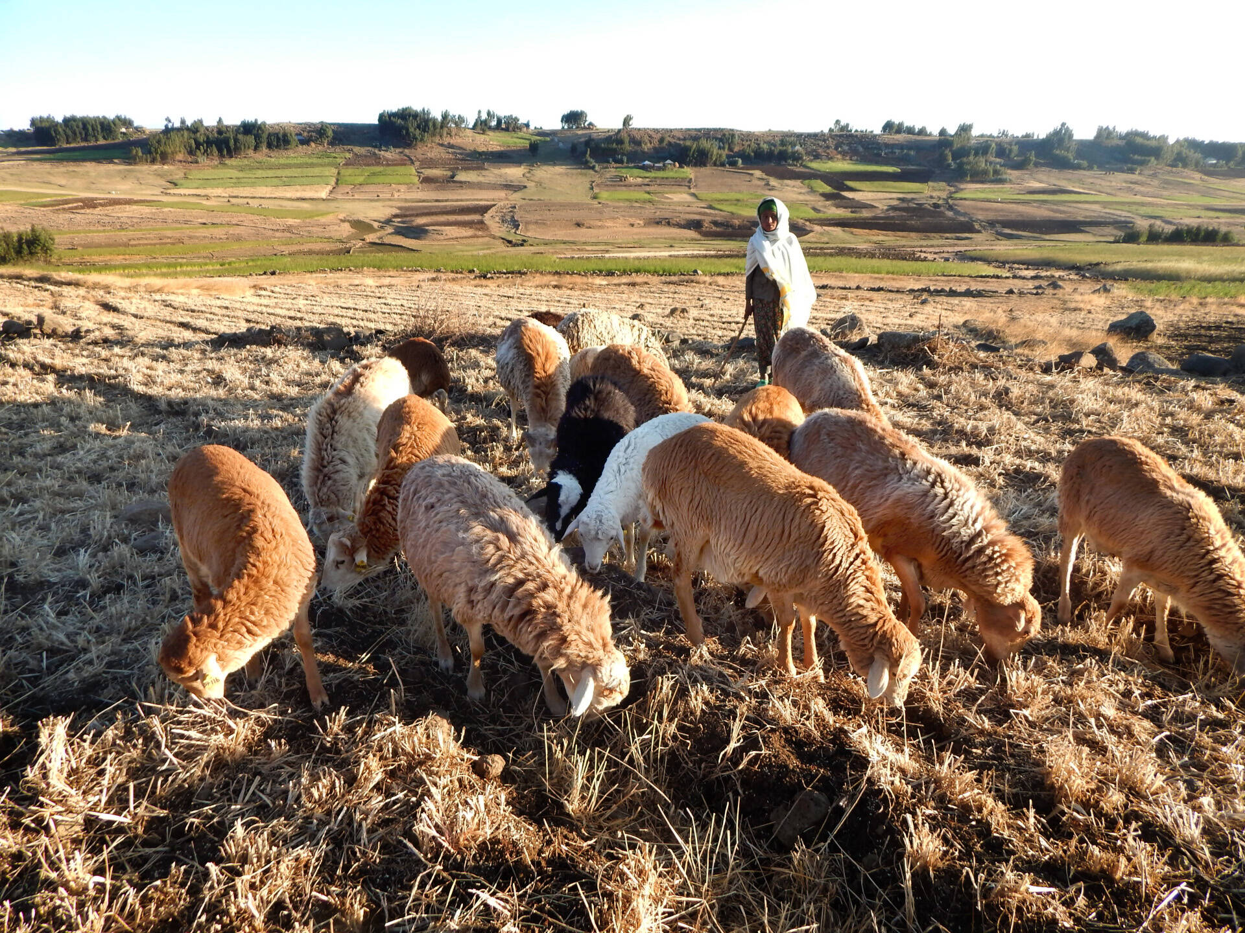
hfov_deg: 76.4
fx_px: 791
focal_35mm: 22
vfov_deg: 61.1
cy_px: 466
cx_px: 622
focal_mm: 4
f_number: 3
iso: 125
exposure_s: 1/250
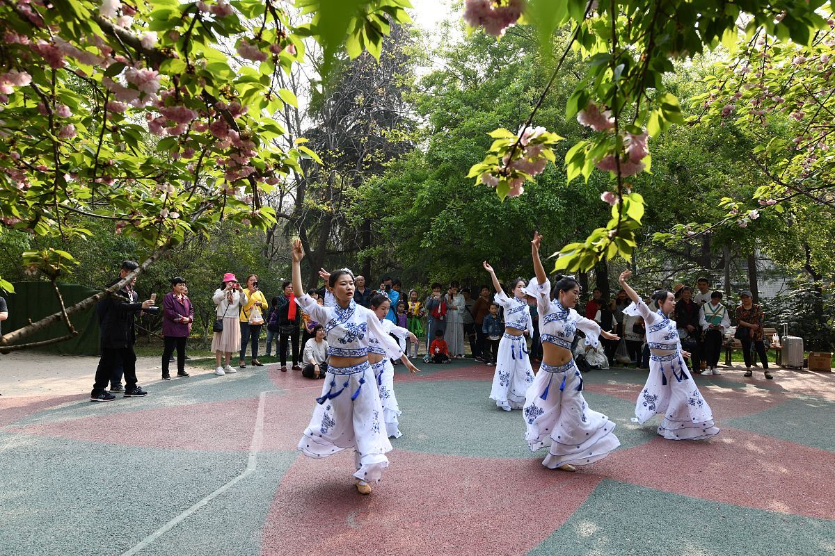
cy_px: 278
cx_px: 418
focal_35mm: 24
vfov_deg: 53.1
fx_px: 557
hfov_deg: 73.7
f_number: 6.3
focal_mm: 24
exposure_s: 1/160
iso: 200
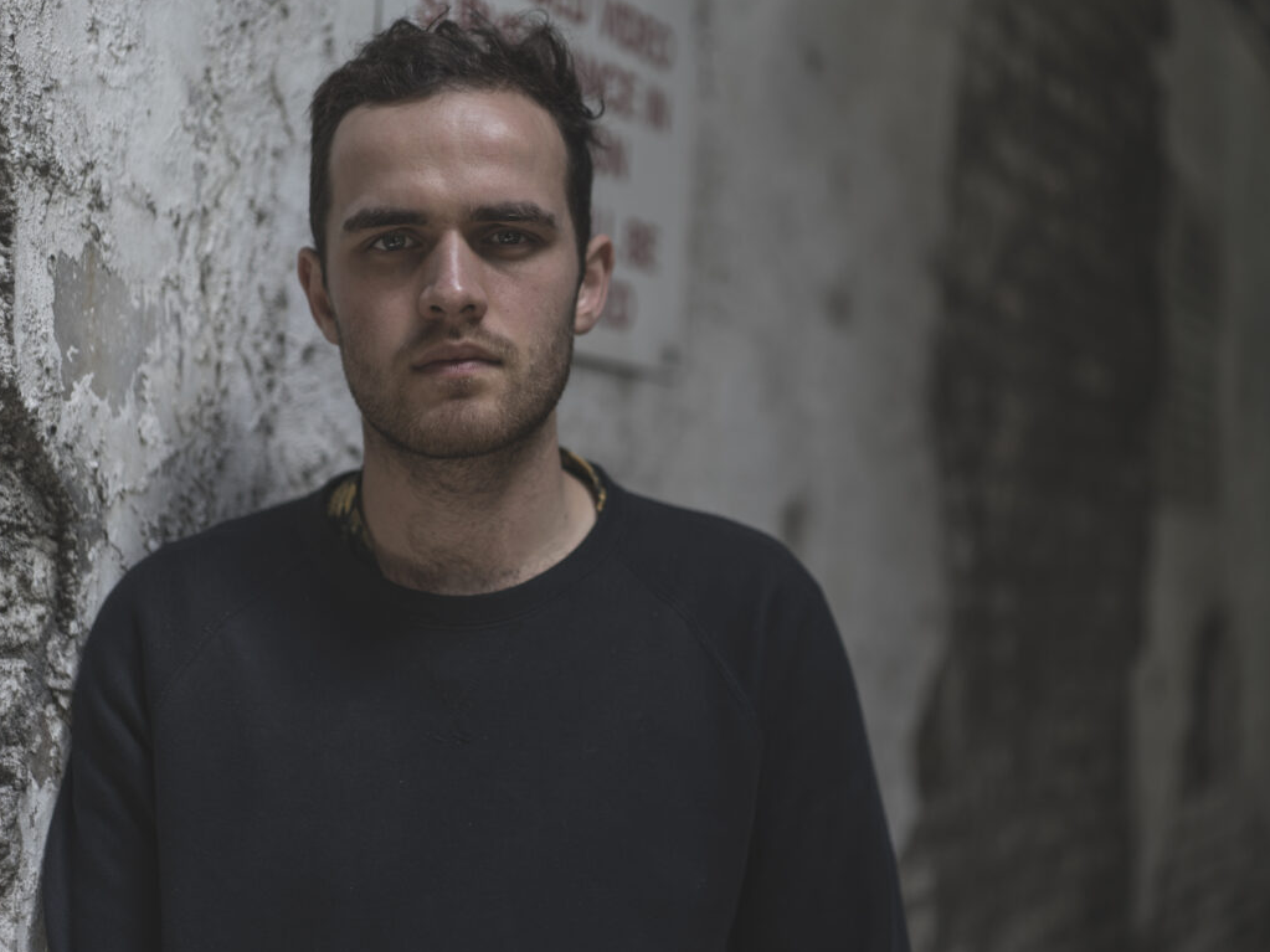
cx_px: 653
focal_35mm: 60
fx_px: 2201
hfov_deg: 32.2
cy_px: 476
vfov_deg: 24.4
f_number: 1.8
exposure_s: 1/640
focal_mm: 55
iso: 80
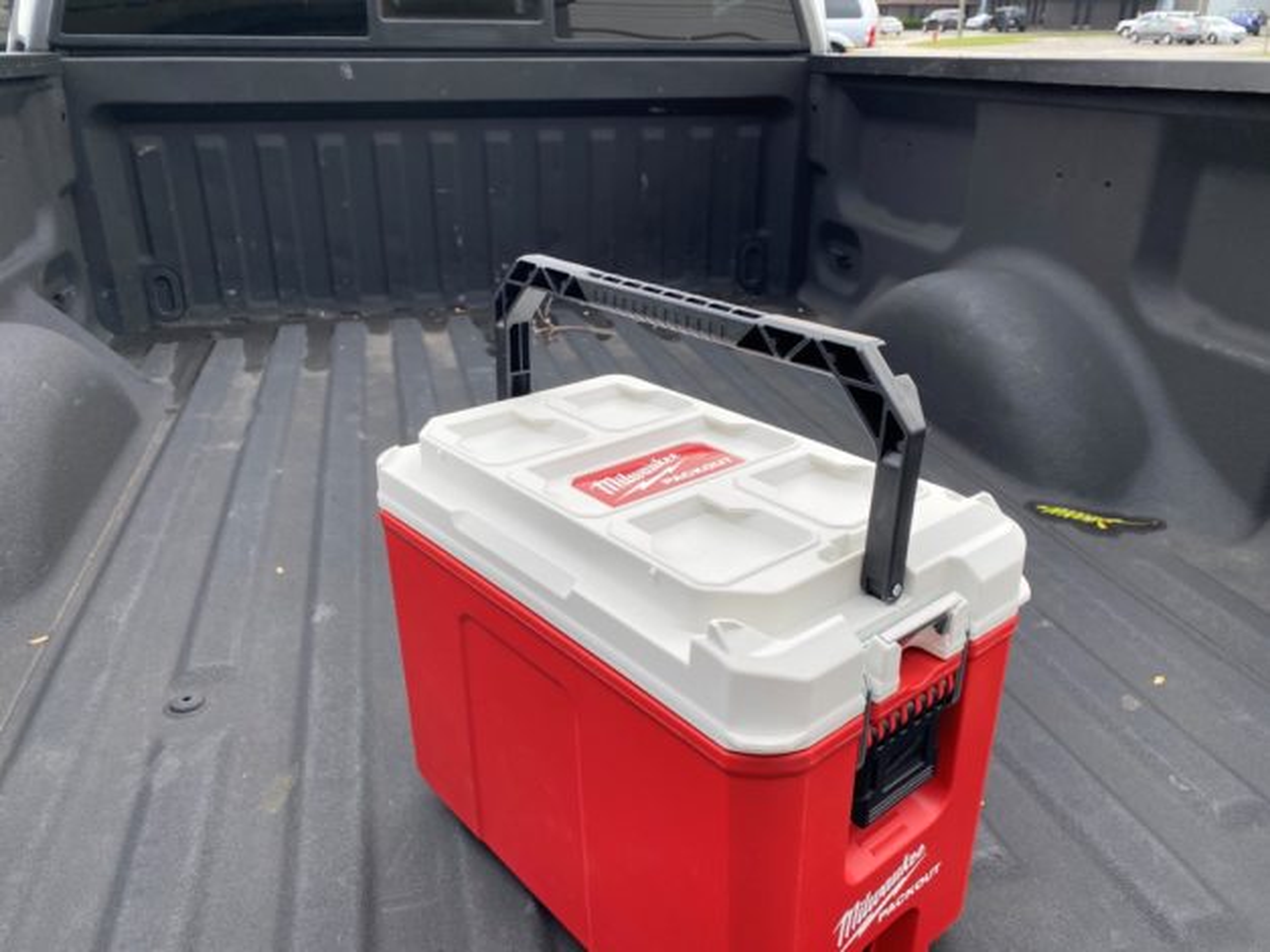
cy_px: 476
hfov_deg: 67.3
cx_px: 635
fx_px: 954
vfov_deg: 53.0
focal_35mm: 26
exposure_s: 1/877
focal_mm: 4.25
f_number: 1.8
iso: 32
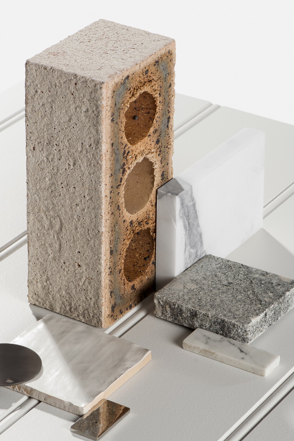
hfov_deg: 9.7
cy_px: 236
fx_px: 1739
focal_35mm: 142
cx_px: 139
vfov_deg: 14.4
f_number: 11
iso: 100
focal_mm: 105
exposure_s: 1/100
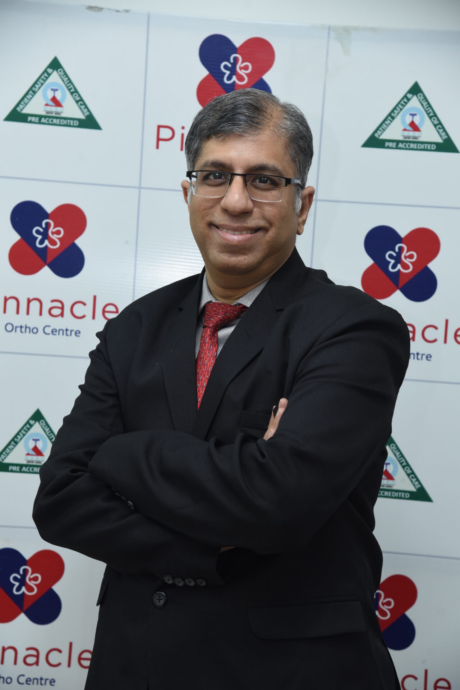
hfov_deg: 17.5
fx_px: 1493
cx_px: 230
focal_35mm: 78
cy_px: 345
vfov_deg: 26.0
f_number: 5.6
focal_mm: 78
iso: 2000
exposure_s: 1/125
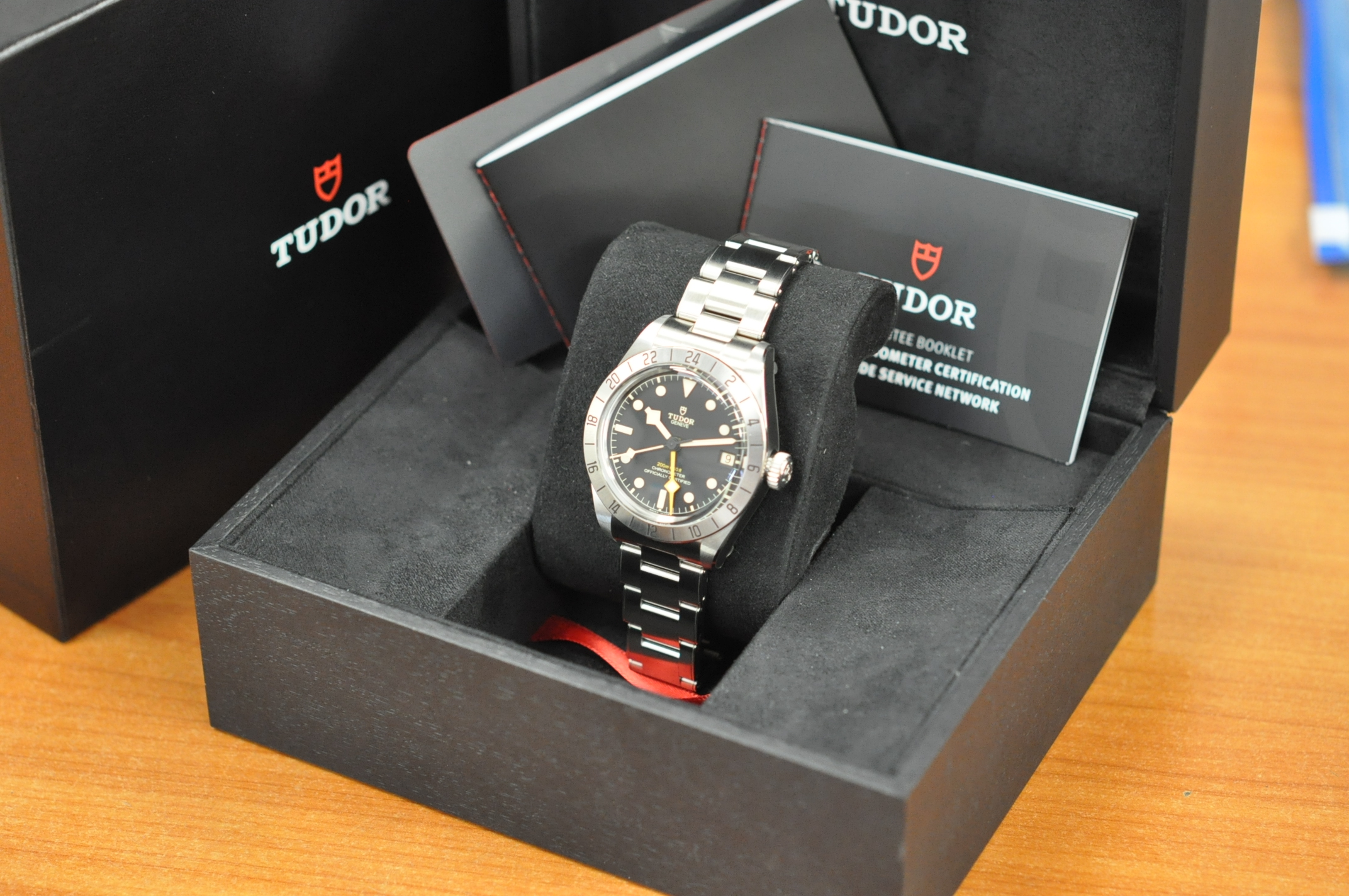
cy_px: 448
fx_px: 3368
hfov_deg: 22.6
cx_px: 674
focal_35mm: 90
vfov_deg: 15.2
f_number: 4
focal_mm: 60
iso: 1600
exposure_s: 1/125
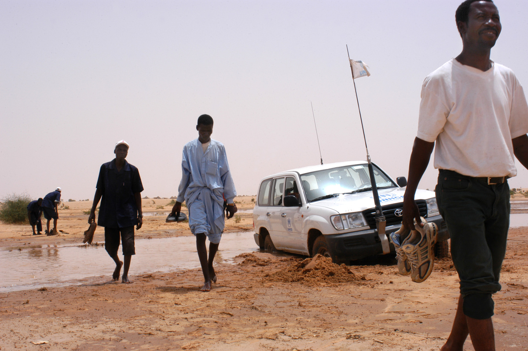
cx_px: 264
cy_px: 176
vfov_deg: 31.8
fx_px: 615
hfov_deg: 46.4
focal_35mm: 42
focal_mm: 28
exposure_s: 1/125
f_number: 22
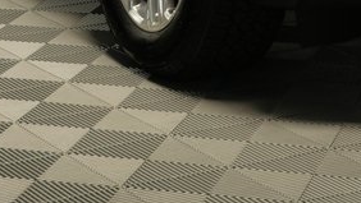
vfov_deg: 6.8
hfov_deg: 12.3
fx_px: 1667
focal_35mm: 174
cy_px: -194
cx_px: 293
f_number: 4.2
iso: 250
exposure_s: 1/200
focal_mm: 22
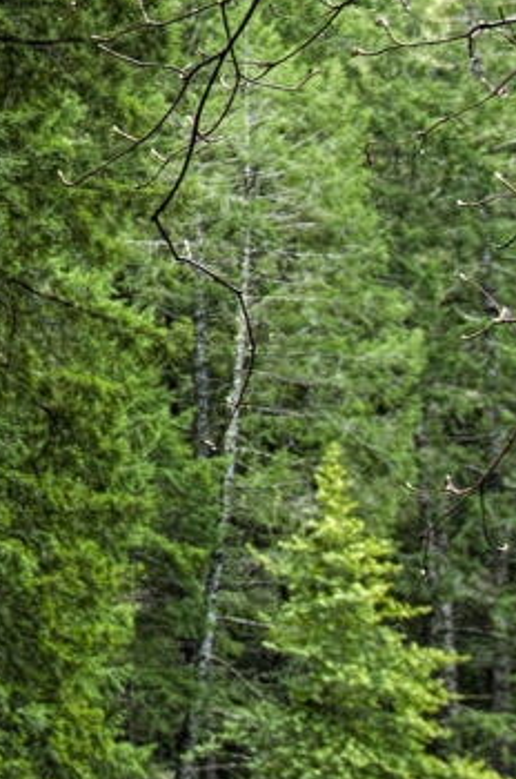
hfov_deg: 8.2
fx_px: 3410
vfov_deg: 12.8
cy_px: -16
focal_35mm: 158
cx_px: -557
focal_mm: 23.75
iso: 200
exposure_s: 1/60
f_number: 5.6
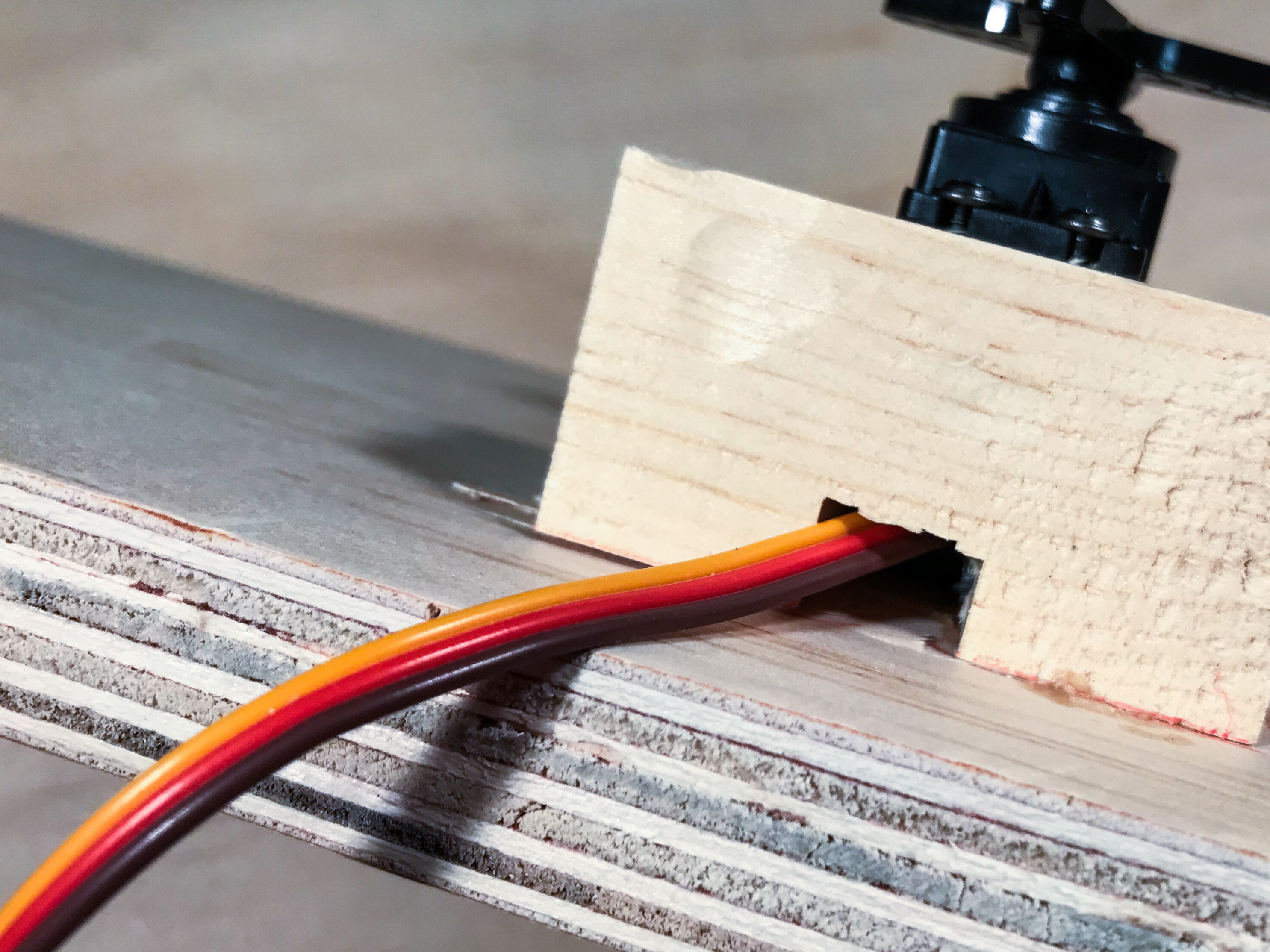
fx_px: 1394
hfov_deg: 48.1
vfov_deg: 37.7
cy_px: 467
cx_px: 860
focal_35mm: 38
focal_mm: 3.99
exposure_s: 1/120
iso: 40
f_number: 1.8
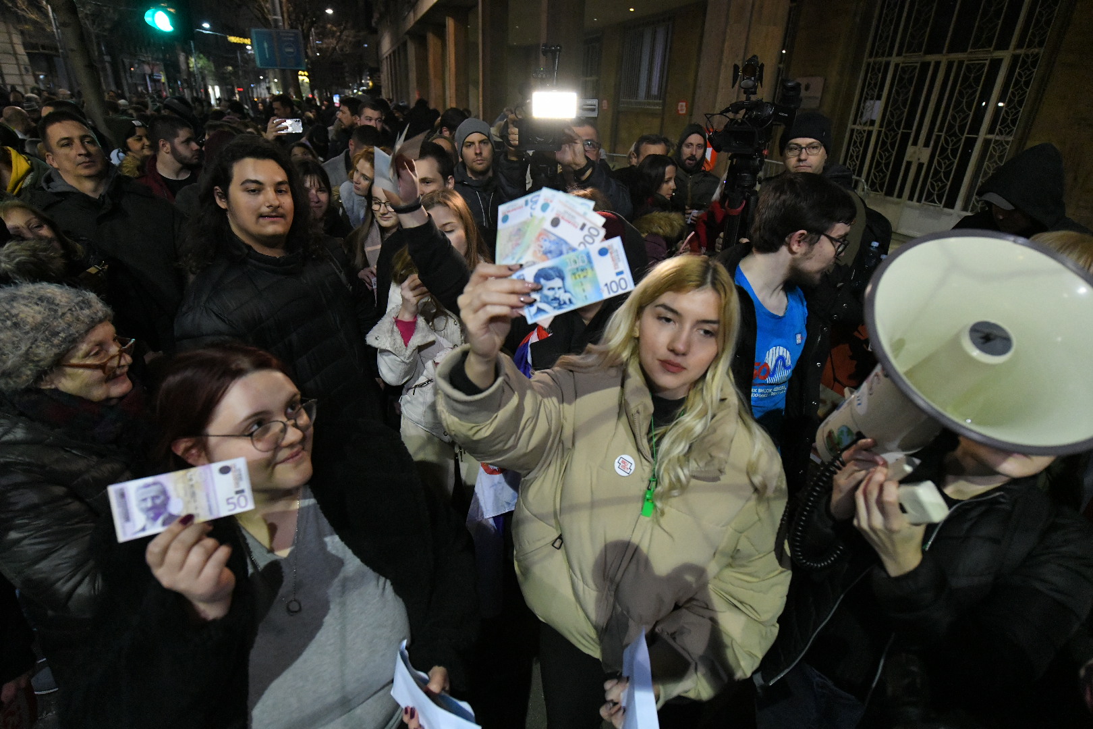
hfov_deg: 86.9
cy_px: 364
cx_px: 546
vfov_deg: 64.6
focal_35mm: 19
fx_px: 577
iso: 10000
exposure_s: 1/200
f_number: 4
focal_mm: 19
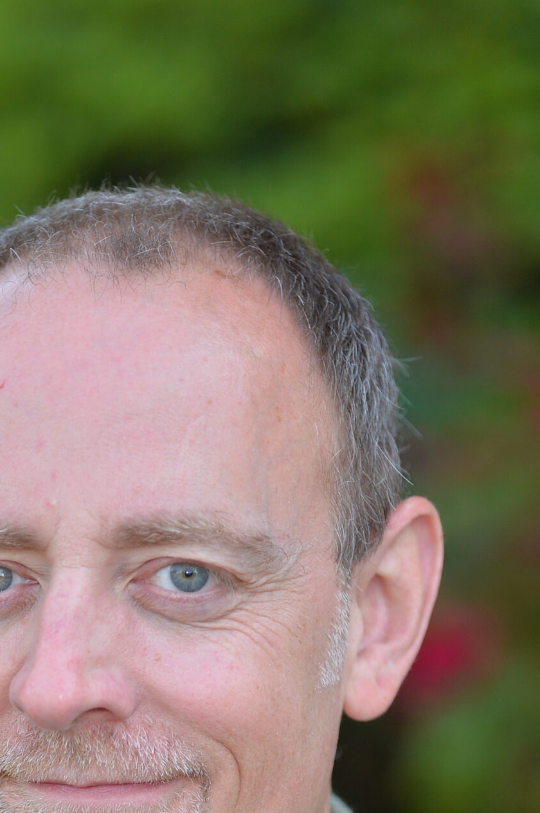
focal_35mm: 247
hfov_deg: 5.5
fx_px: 5569
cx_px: 129
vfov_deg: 8.3
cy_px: 811
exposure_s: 1/640
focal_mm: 122
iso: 400
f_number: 2.8
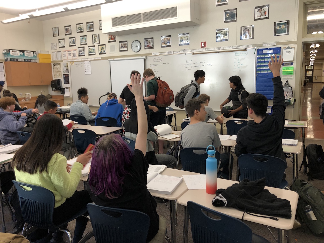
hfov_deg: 63.4
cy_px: 122
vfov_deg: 49.7
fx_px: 262
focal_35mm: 28
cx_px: 162
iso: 40
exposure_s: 1/24
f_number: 1.8
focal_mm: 3.99
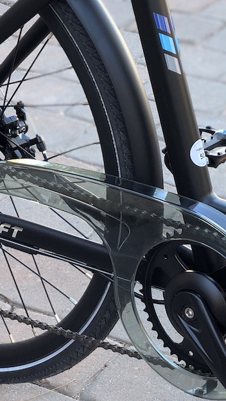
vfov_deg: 18.4
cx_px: 275
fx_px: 1235
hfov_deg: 10.3
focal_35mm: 116
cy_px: 103
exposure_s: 1/60
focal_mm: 6
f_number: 2.4
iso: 25
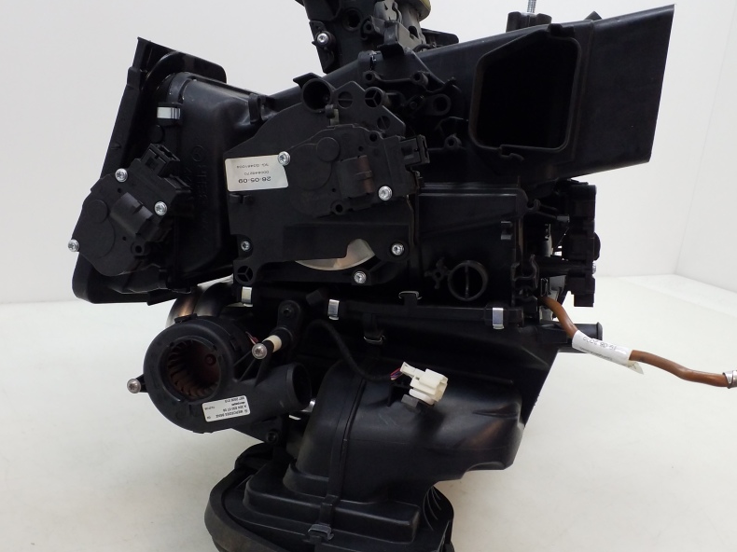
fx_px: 745
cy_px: 282
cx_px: 402
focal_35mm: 35
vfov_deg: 40.7
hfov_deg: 52.6
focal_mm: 3.6
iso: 160
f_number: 1.9
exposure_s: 1/50
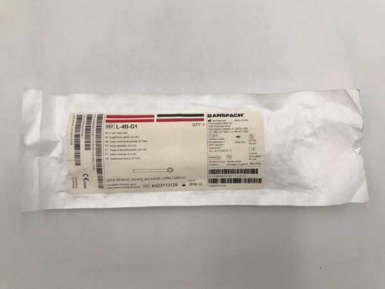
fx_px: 311
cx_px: 192
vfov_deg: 49.7
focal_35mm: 28
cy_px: 144
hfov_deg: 63.4
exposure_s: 1/60
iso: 32
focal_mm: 3.99
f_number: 1.8
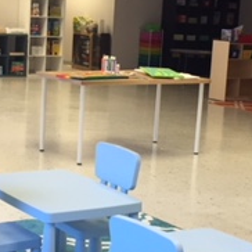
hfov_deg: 19.3
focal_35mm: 90
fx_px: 741
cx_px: 101
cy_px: 140
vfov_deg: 19.3
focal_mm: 4.15
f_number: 2.2
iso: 32
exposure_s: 1/30
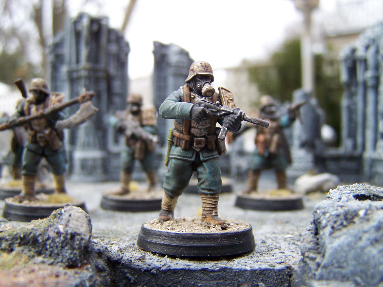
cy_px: 144
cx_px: 192
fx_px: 420
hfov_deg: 49.0
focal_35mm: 38
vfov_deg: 37.7
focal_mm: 6.3
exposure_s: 1/160
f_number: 2.8
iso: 80
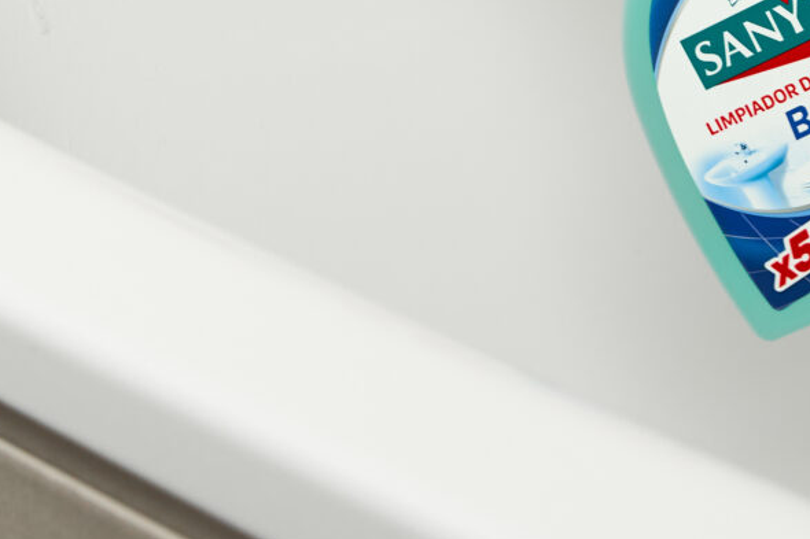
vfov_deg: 10.0
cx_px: 616
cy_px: -339
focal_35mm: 132
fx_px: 2969
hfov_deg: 15.5
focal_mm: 38
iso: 320
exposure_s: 1/160
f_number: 4.5
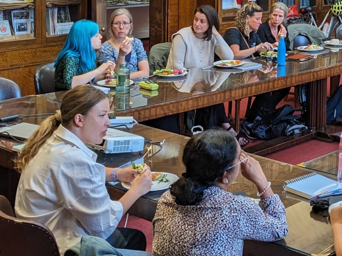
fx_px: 761
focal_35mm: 77
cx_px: 345
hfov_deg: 24.2
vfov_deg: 18.7
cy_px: 7
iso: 51
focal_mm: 4.38
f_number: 1.73
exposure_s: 1/33.3
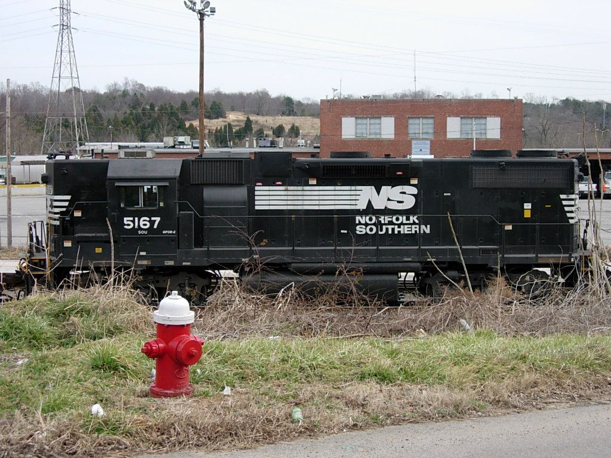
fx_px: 1077
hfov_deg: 31.7
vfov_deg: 24.0
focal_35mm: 61
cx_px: 306
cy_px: 229
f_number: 3.5
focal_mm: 12.7
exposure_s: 1/483
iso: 64
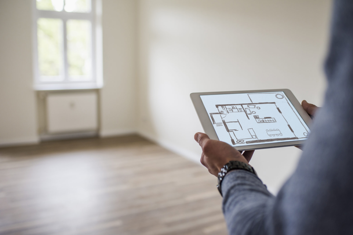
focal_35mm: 35
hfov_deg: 54.4
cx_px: 176
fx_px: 343
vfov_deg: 37.9
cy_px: 118
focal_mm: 35
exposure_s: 1/100
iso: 400
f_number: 2.5
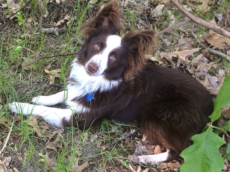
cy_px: 86
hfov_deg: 61.7
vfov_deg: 48.2
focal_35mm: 29
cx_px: 115
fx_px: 193
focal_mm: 4.15
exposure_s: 1/30
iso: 40
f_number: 2.2
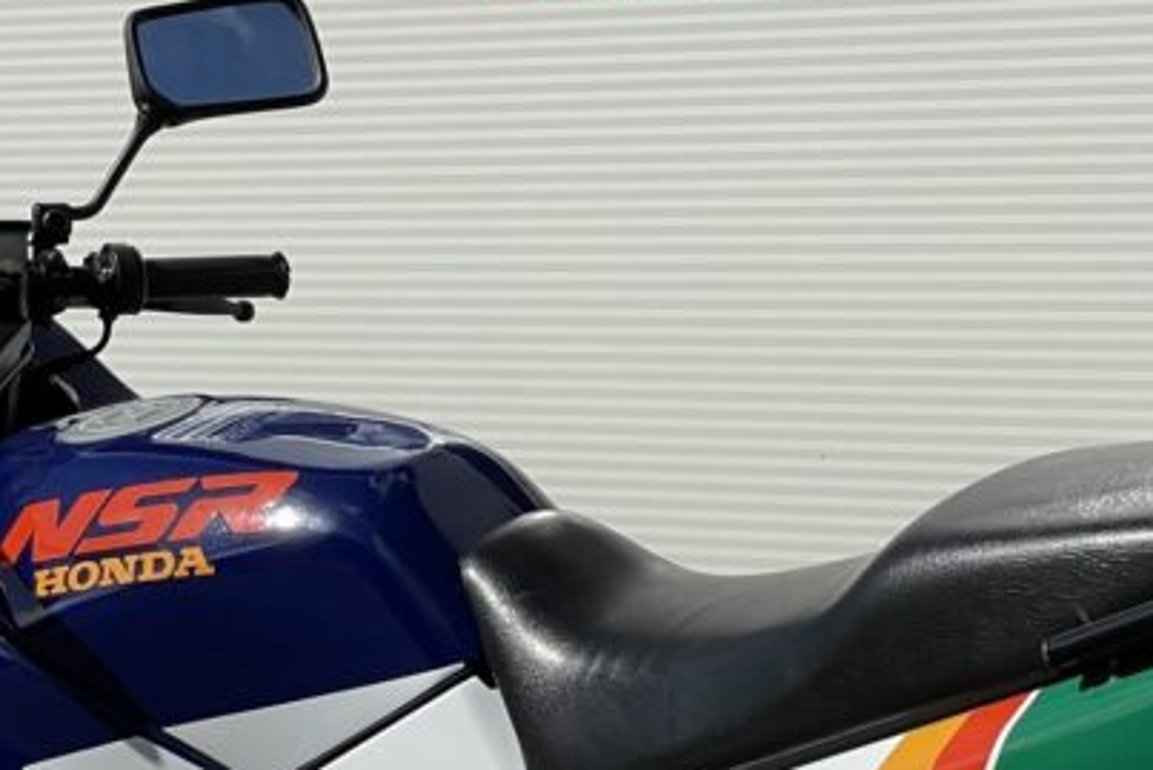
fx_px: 4581
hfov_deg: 14.3
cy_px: 759
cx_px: 768
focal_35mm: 143
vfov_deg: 9.5
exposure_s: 1/3690
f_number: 2
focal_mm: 6
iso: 25
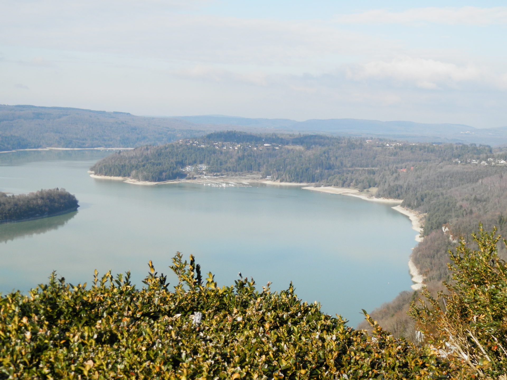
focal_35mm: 55
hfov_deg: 34.9
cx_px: 254
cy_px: 190
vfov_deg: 26.6
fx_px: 806
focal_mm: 9.9
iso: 80
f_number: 10.7
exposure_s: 1/80
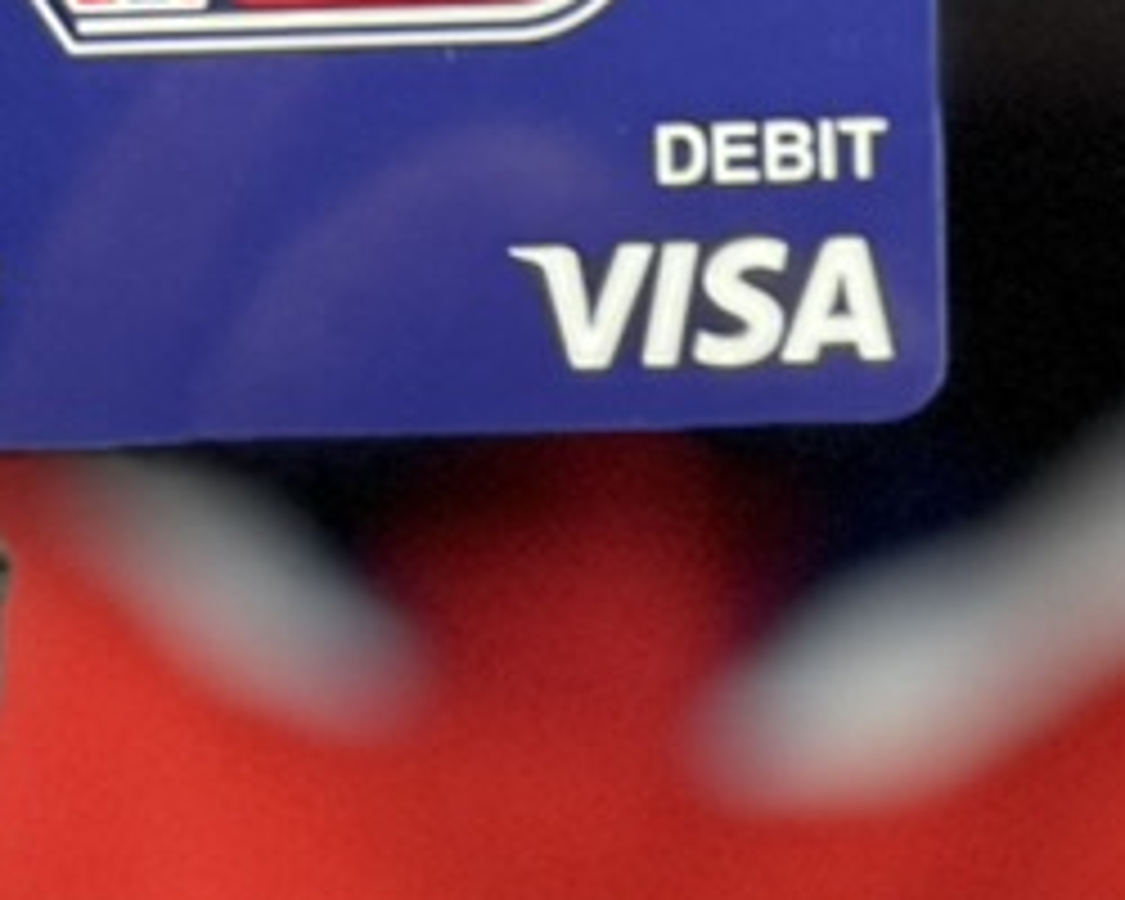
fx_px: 6393
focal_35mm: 192
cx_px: 1044
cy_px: -45
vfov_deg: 8.0
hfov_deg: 10.0
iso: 400
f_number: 1.78
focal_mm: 6.86
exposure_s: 1/60
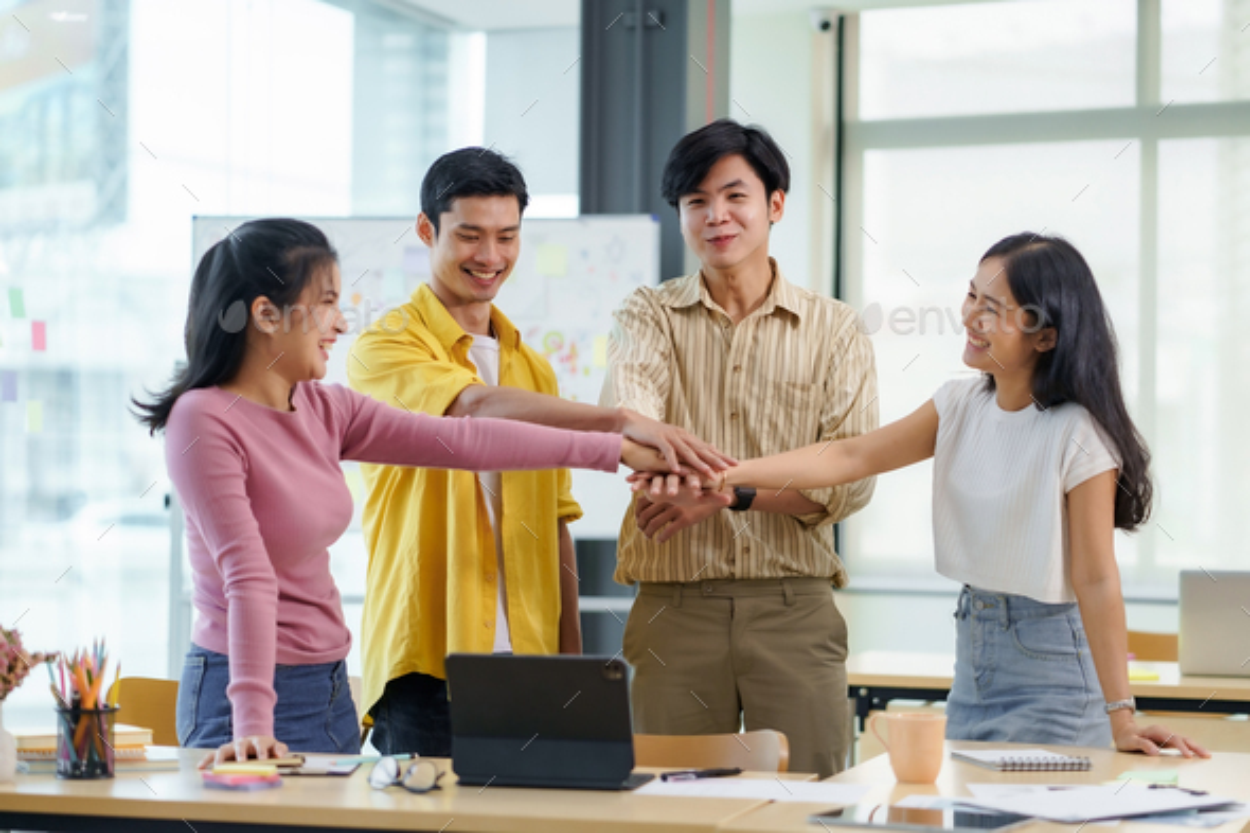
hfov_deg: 23.9
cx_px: 625
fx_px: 2950
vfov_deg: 16.1
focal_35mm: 85
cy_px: 416
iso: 320
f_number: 2.2
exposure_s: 1/200
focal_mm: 85
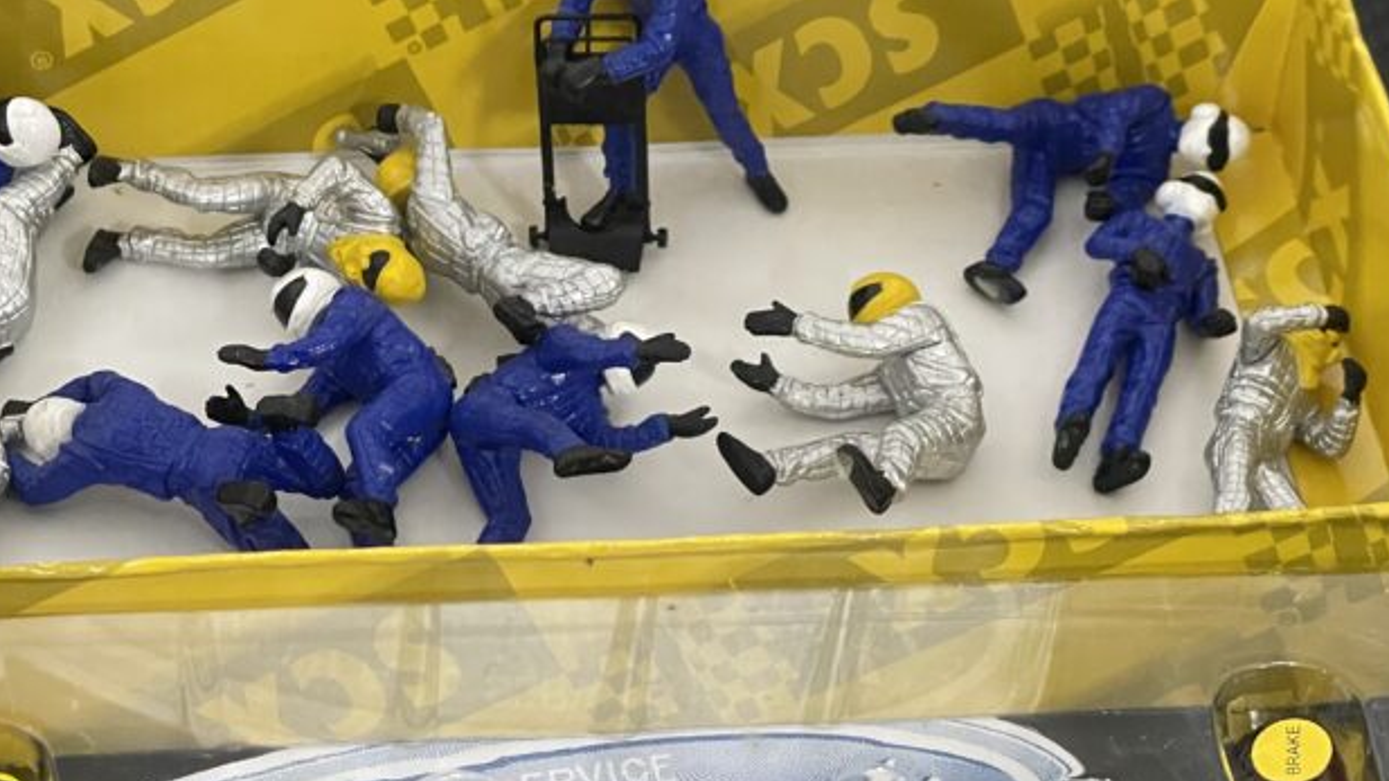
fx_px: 3462
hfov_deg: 22.6
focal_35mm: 94
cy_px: 646
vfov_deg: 12.8
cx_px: 516
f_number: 2
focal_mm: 6
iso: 640
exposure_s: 1/58
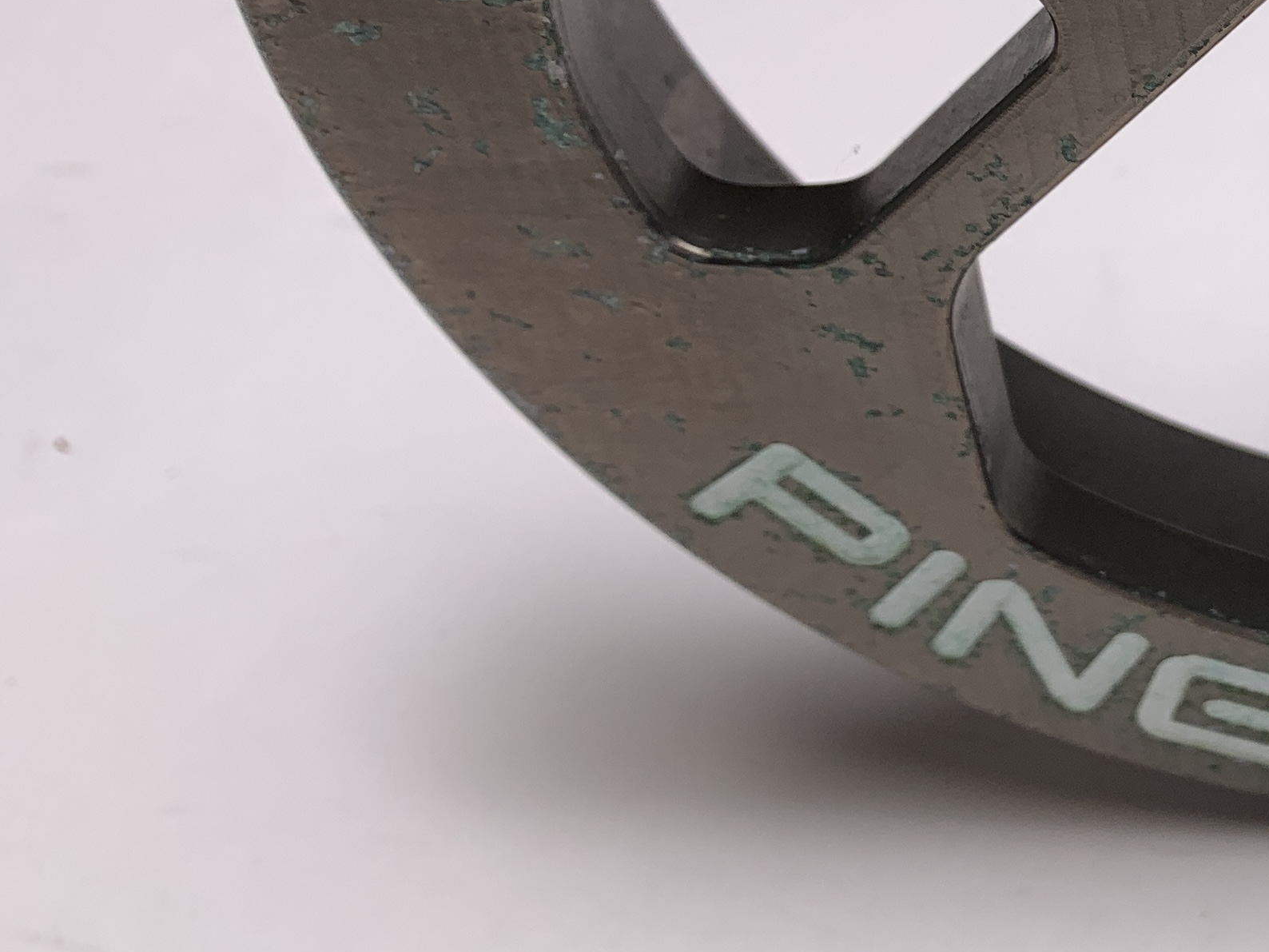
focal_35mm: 66
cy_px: 157
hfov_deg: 25.9
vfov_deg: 21.9
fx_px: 2420
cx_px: 1573
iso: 25
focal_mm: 4.25
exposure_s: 1/570
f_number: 1.8
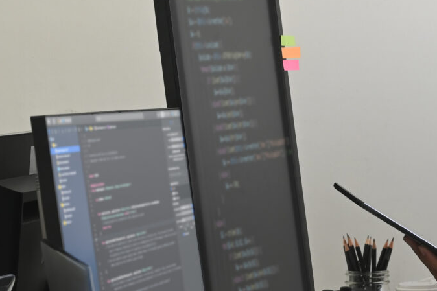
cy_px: 147
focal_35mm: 167
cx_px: 491
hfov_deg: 12.1
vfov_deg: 8.2
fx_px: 2027
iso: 800
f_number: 6.3
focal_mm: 55
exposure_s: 1/320
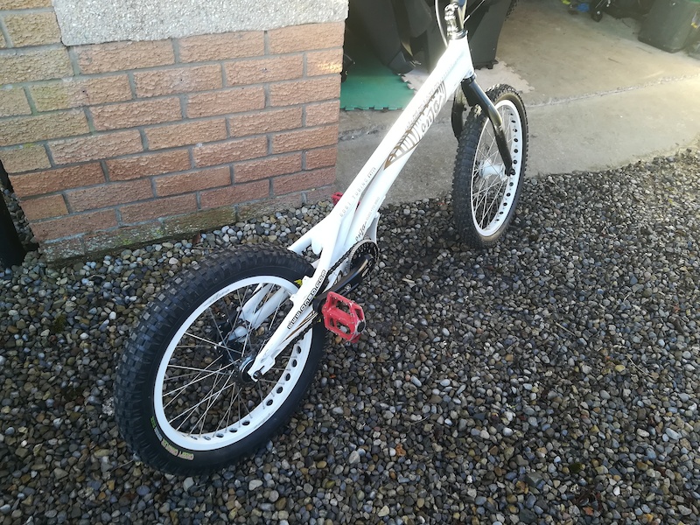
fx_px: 526
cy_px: 262
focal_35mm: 26
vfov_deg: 53.1
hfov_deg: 67.3
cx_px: 350
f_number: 2.2
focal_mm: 3.83
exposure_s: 1/50
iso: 50
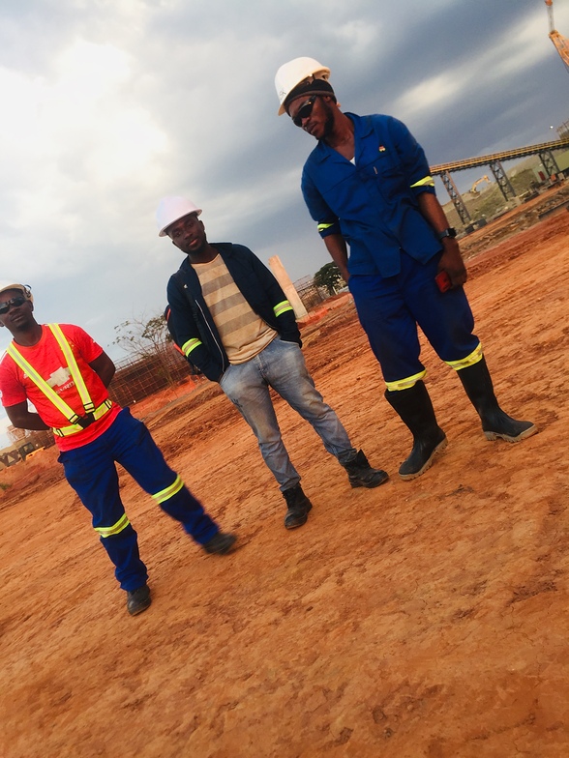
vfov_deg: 61.7
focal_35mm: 29
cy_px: 379
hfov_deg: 48.2
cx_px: 284
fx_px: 636
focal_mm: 4.15
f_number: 2.2
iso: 32
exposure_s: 1/50
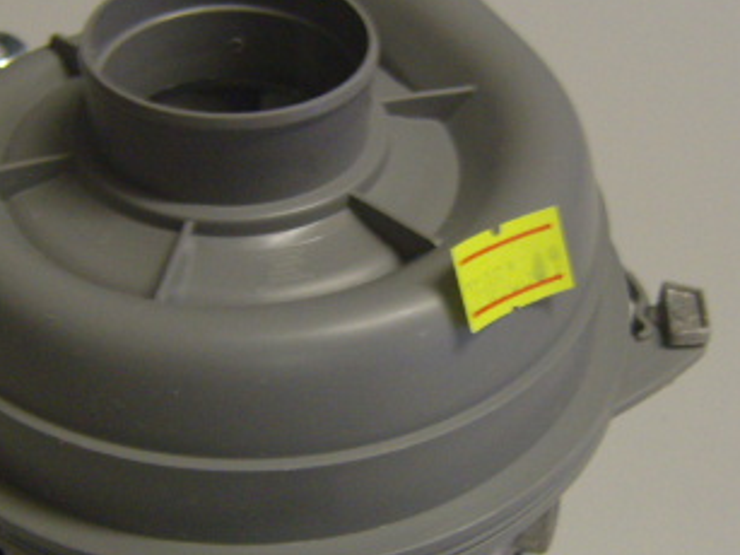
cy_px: 352
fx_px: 1560
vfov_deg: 20.1
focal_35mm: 73
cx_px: 299
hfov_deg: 26.6
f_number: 2.8
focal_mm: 7.4
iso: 200
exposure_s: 1/30
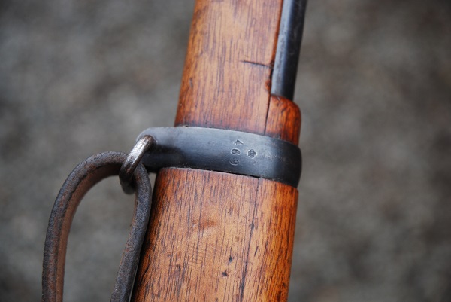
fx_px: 1316
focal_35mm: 105
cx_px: 226
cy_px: 151
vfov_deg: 13.1
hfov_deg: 19.4
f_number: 4.5
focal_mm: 70
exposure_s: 1/125
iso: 220
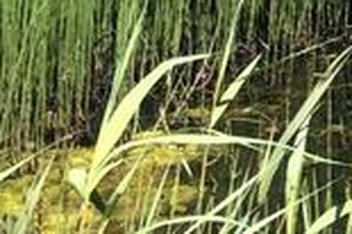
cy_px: -157
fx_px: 2256
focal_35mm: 231
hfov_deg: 8.3
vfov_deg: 5.8
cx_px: 820
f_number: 2.4
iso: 32
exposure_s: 1/706
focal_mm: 3.3
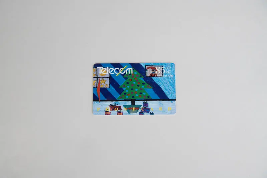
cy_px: 89
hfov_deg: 55.8
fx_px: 252
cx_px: 134
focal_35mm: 34
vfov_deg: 38.9
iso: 100
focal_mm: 34
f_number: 8
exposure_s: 1/125
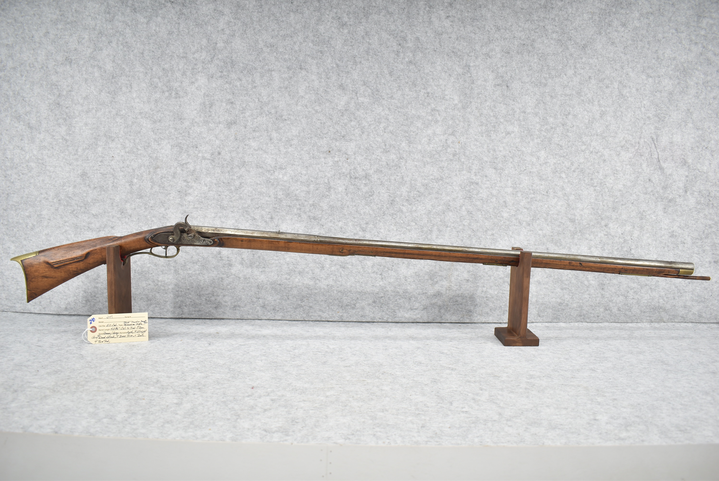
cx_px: 360
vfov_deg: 48.0
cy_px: 240
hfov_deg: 67.3
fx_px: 540
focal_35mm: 27
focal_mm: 18
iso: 100
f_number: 4
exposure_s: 1/40
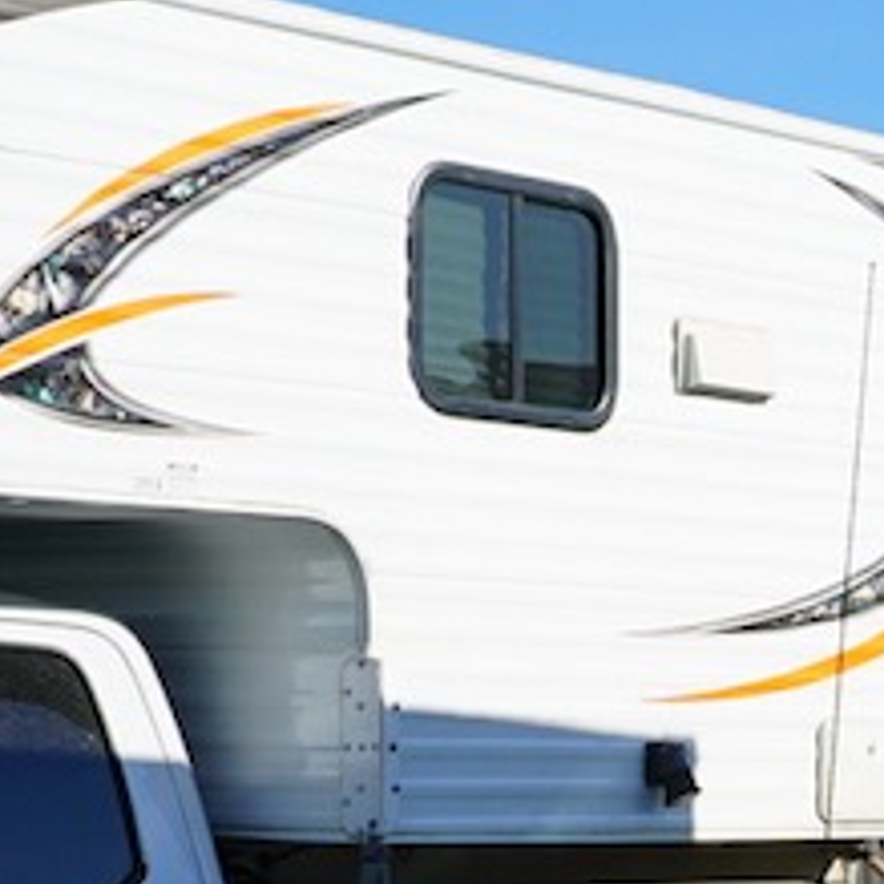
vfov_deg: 11.2
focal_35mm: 154
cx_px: 1352
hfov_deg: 10.9
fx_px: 4449
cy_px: 1013
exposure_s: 1/125
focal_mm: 31
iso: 100
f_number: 9
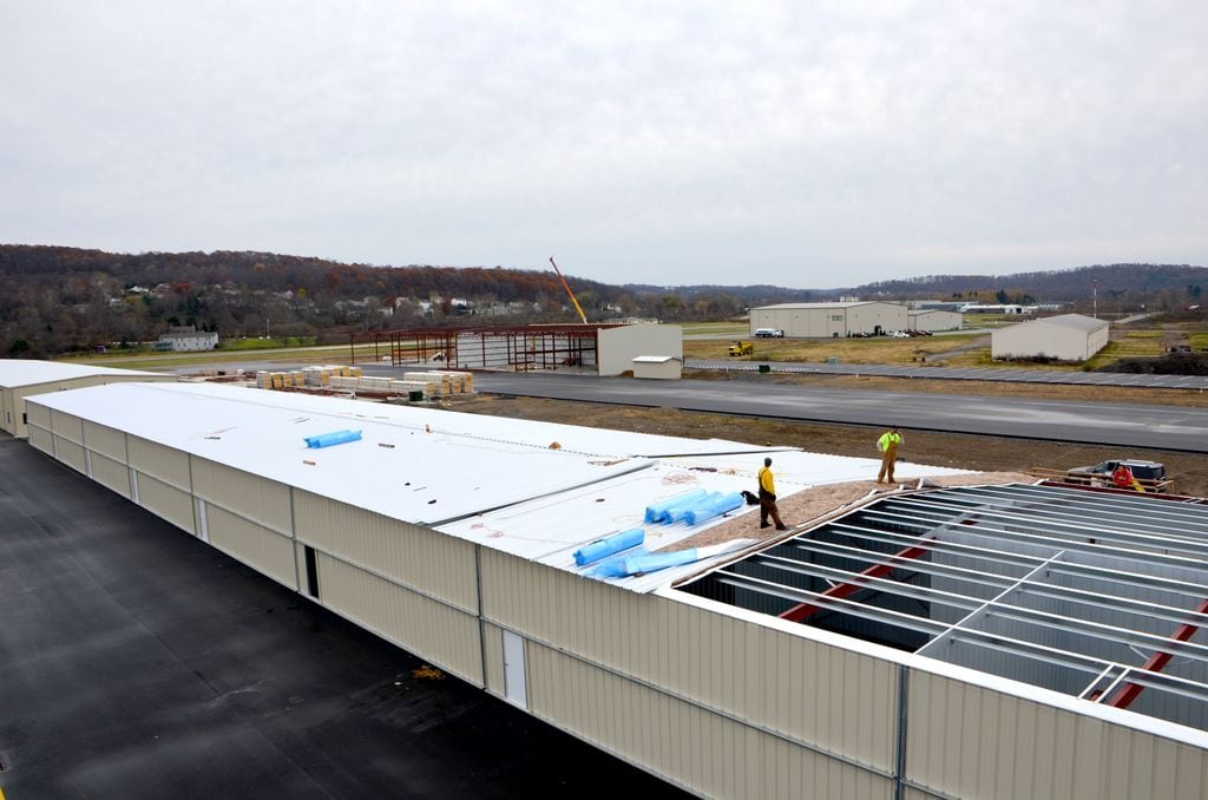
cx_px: 604
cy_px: 400
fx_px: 904
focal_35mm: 27
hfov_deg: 67.5
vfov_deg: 47.7
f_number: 8
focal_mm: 18
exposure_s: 1/250
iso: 100
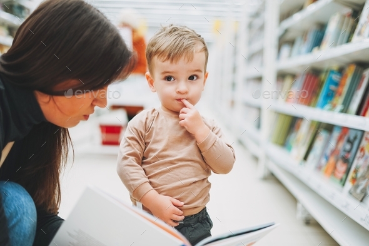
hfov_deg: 39.6
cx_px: 184
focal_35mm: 50
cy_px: 123
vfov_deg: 27.0
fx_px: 512
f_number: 1.8
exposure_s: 1/100
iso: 160
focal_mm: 50
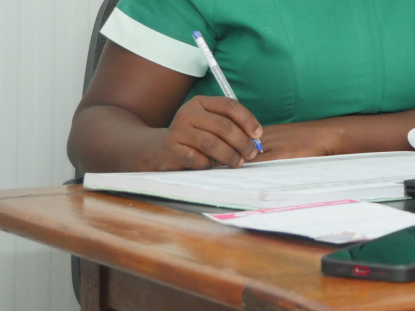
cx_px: 577
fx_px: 1583
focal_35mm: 132
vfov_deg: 11.0
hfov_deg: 14.2
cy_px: -90
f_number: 5
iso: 400
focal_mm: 20
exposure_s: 1/100
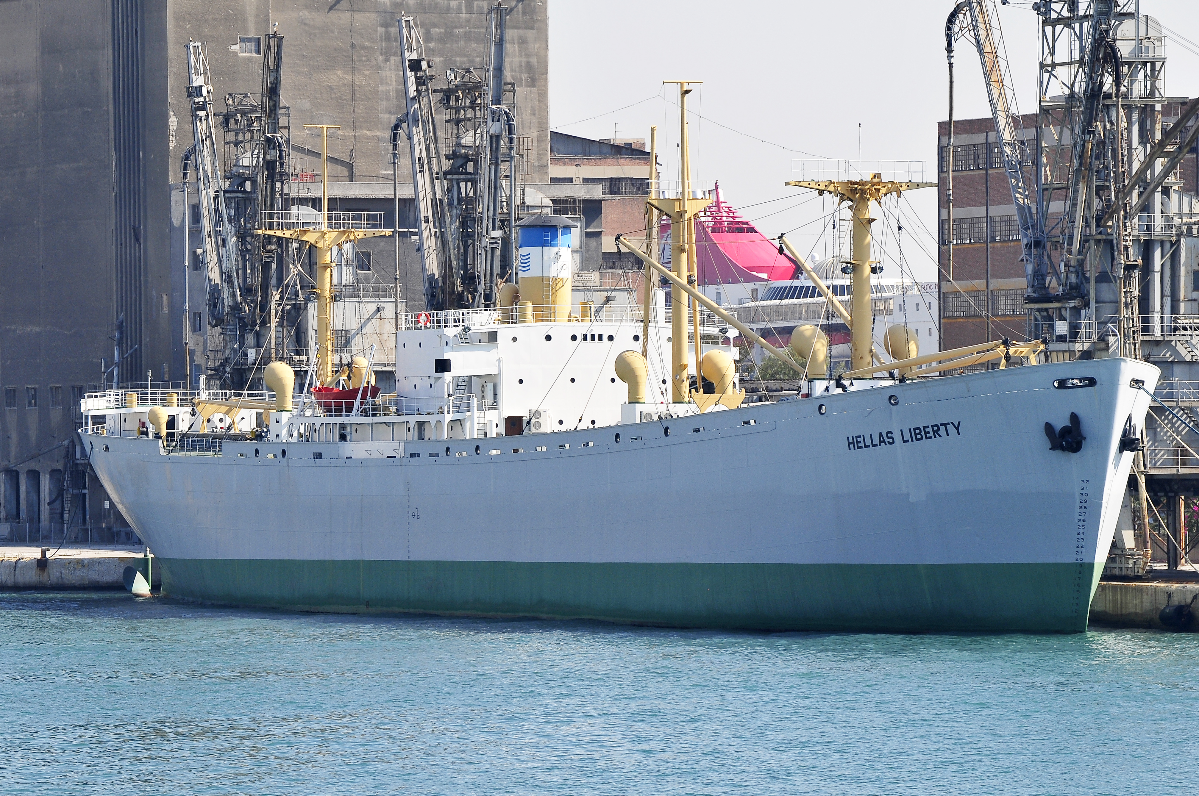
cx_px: 592
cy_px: 386
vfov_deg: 5.5
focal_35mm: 248
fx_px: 8234
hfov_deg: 8.3
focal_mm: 155
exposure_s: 1/320
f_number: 10
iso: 200
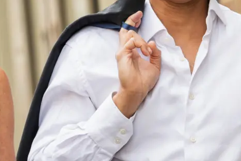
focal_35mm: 743
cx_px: 298
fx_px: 4974
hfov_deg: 2.8
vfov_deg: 1.9
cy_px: 84
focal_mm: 135
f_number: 5.6
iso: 400
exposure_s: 1/320
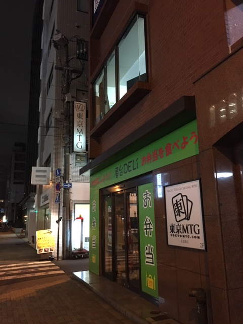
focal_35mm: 29
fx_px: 271
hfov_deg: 48.2
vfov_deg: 61.7
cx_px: 122
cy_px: 162
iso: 250
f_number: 2.2
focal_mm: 4.15
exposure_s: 1/15
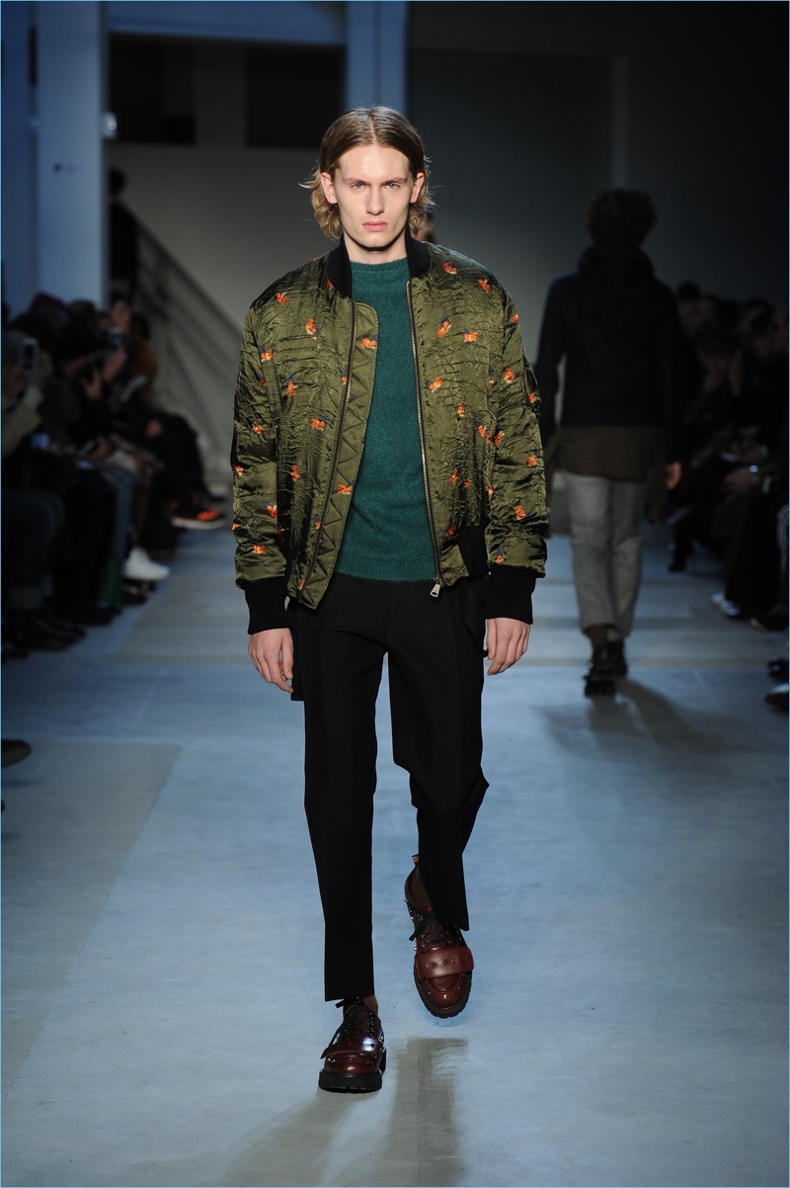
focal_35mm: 125
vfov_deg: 16.4
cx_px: 395
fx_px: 4119
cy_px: 594
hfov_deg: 11.0
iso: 1600
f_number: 5
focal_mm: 125
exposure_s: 1/400
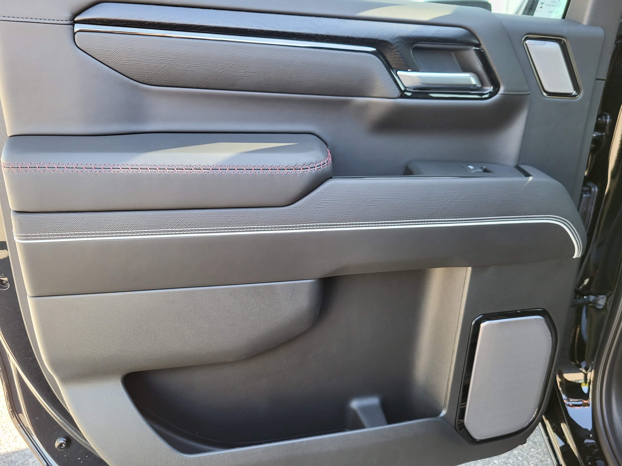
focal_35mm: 26
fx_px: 467
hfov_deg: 67.3
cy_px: 233
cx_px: 311
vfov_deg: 53.1
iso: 200
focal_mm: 5.4
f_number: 1.8
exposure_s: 1/120
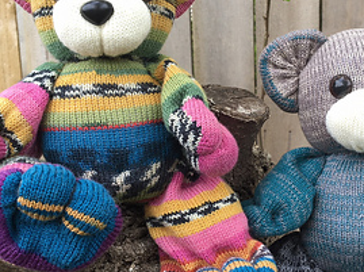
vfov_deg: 27.0
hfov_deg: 35.4
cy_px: 144
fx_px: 567
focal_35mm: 54
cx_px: 225
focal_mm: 4.15
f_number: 2.2
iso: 25
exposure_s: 1/130
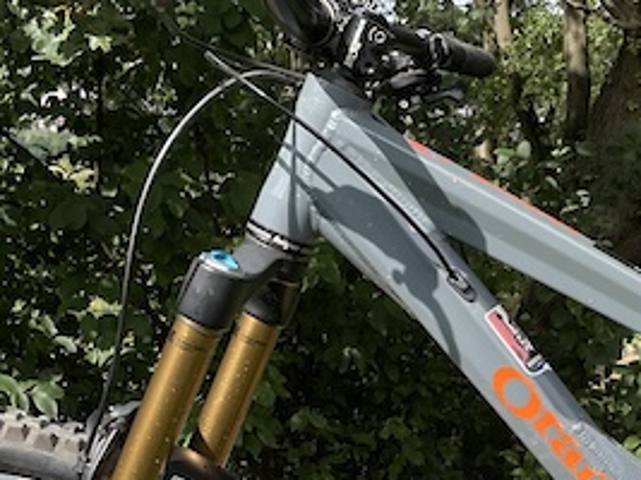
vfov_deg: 18.0
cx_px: 634
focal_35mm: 78
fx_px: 1444
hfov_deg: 24.0
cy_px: 576
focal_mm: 4.2
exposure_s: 1/1490
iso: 32
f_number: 1.6
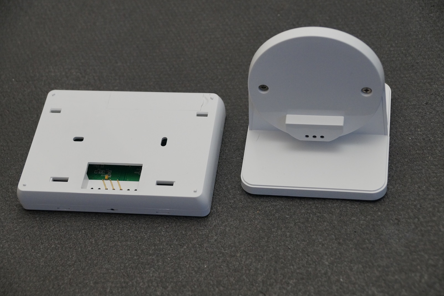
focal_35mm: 76
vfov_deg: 18.0
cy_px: 148
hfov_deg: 26.6
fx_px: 937
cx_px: 220
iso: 1000
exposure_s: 1/160
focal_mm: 50
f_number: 5
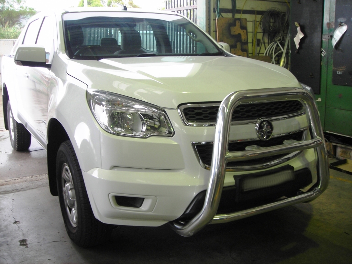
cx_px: 176
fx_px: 386
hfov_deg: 49.0
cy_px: 132
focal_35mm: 38
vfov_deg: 37.7
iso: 50
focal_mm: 6.3
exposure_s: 1/12
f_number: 3.2
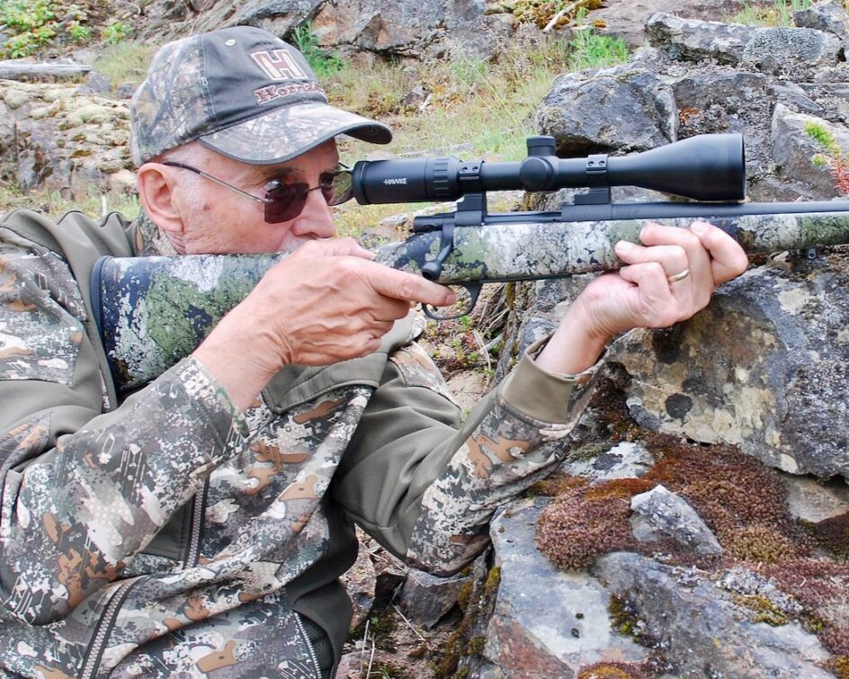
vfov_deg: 47.1
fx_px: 779
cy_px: 342
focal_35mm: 31
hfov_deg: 57.0
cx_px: 476
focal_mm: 18
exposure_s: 1/60
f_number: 7.1
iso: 200
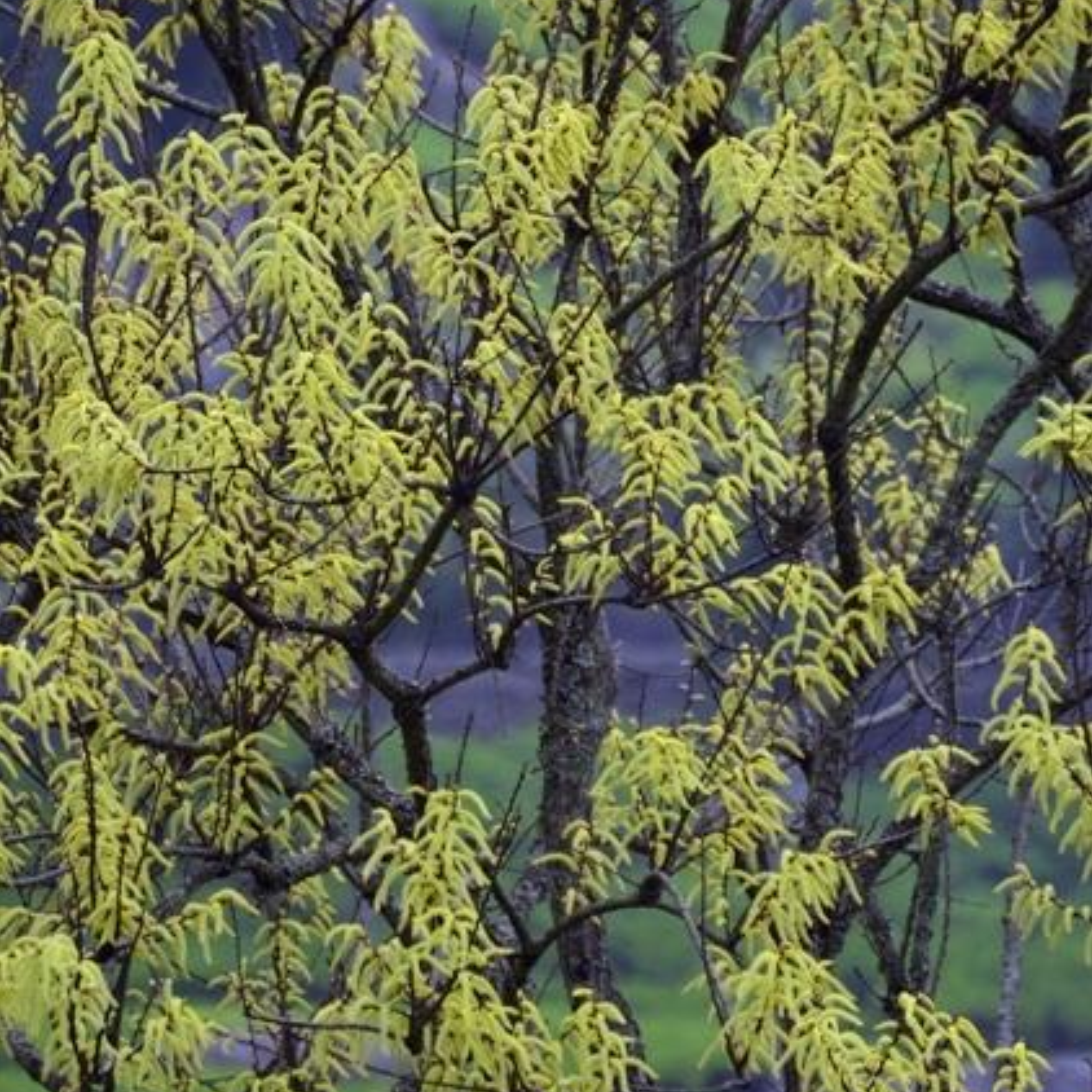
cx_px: 546
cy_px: 585
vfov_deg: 3.0
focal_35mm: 579
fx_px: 20665
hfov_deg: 3.0
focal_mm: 300
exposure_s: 1/1250
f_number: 5.6
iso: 500
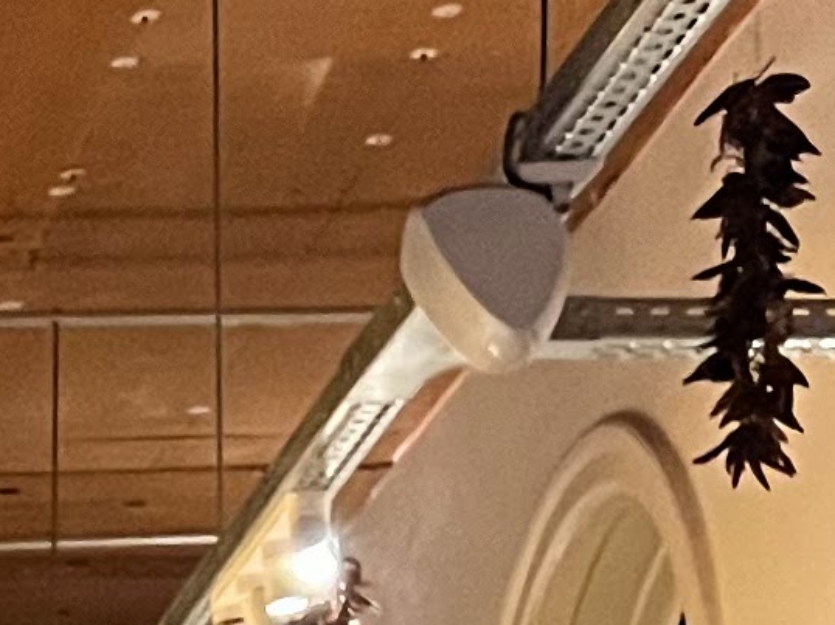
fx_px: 4702
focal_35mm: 195
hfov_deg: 9.6
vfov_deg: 6.8
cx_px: -663
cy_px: 1948
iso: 500
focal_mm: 5.7
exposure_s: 1/25
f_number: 1.5
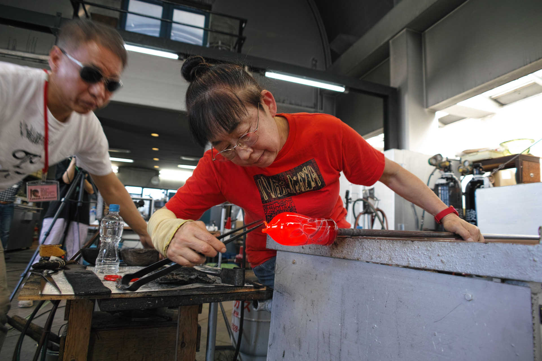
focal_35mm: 28
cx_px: 271
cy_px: 180
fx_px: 422
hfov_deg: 65.5
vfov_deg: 46.4
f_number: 2.8
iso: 125
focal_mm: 19
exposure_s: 1/30
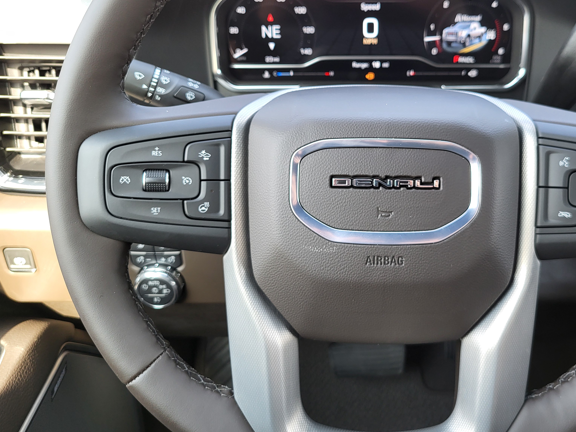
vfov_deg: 41.6
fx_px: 566
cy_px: 170
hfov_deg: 53.5
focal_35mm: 34
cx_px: 350
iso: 125
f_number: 1.8
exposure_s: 1/120
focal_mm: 5.4
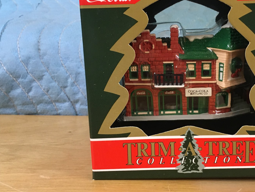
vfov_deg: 32.9
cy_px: 95
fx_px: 324
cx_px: 173
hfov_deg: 42.3
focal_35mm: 44
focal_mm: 4.15
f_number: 2.2
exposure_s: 1/30
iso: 200
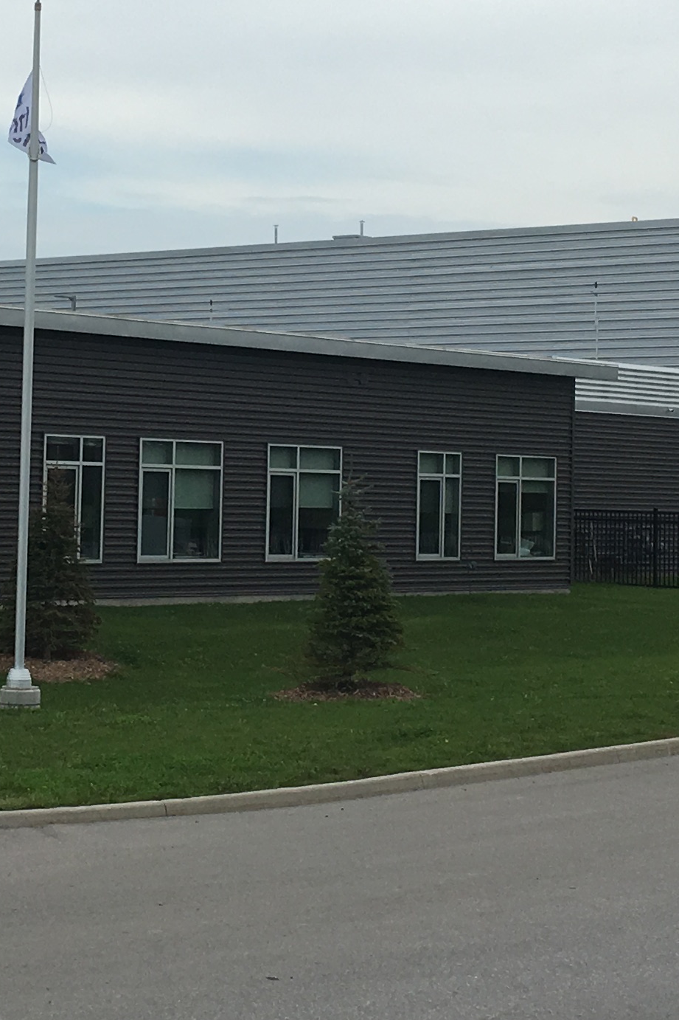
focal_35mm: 88
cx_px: 154
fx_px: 2490
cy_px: 313
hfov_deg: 15.4
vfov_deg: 23.0
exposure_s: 1/1570
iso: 25
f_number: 2.2
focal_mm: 4.15
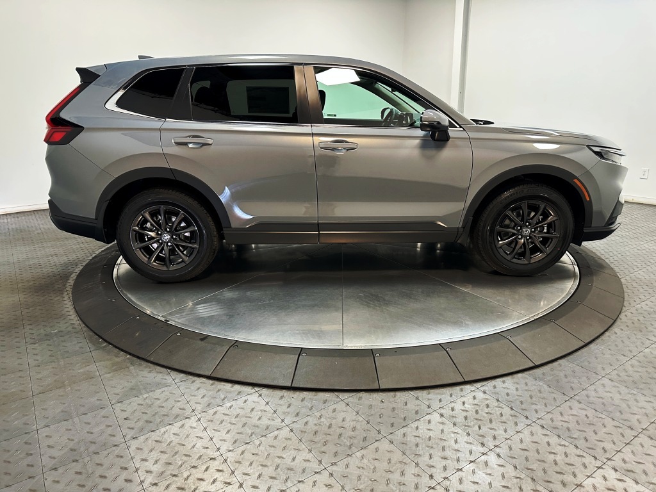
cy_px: 246
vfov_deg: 56.8
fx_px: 455
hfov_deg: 71.6
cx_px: 328
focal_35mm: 24
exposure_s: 1/60
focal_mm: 6.86
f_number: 1.78
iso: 500
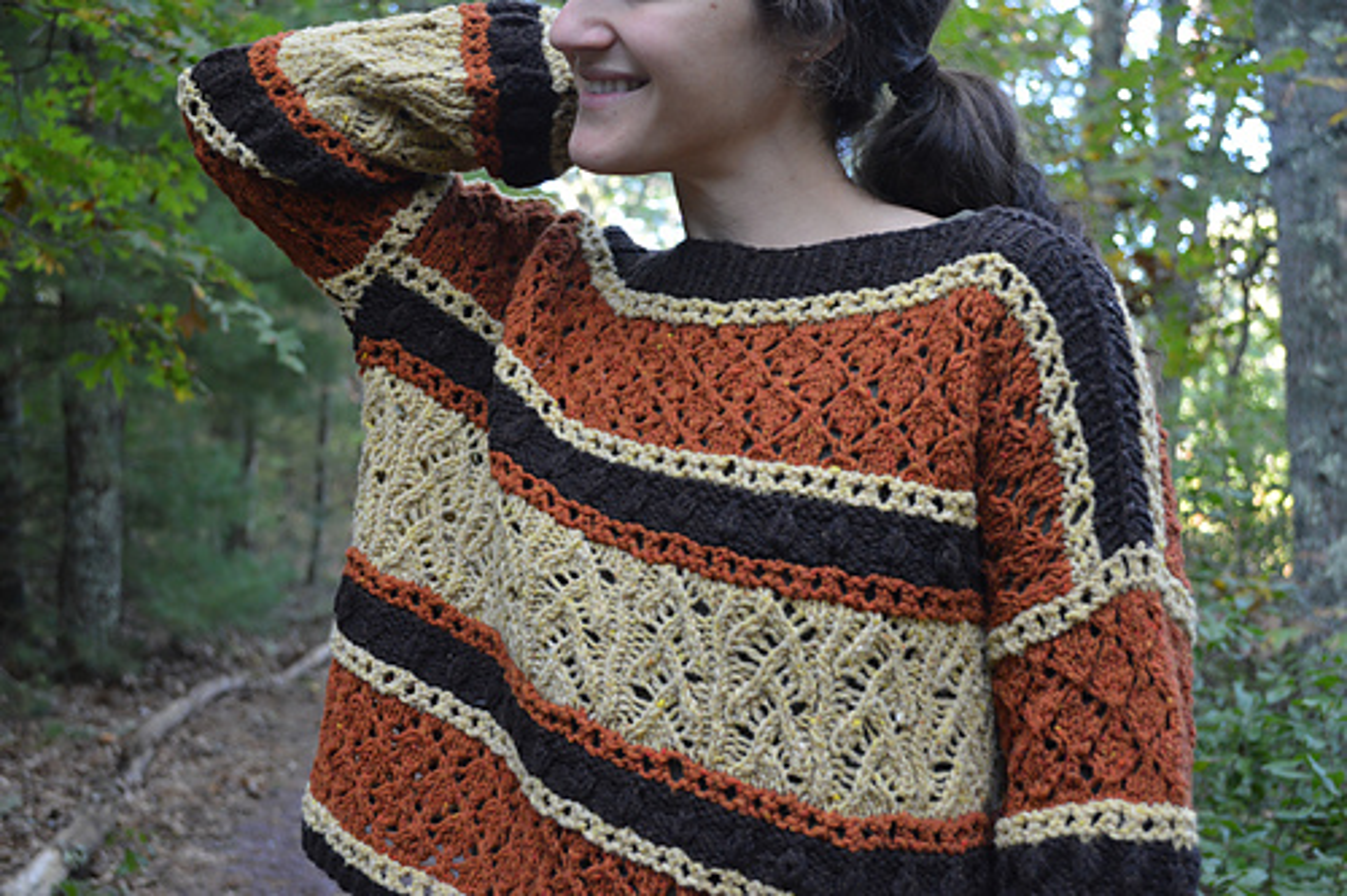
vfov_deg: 29.8
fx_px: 1683
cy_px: 448
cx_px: 674
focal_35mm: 45
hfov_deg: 43.6
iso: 800
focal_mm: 30
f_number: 4.5
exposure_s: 1/15
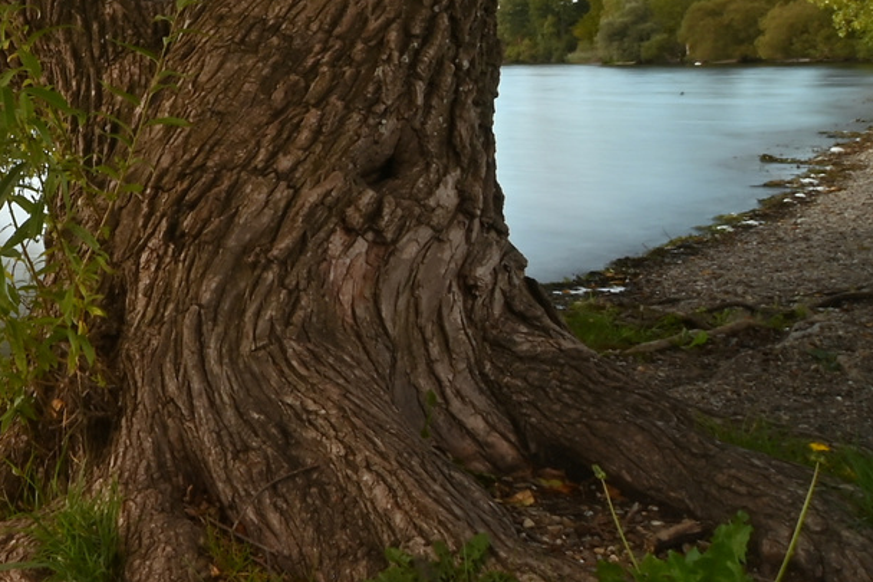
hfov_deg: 39.4
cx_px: -92
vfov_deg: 32.0
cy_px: 76
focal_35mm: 40
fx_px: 970
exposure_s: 8
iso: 100
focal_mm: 10
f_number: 22
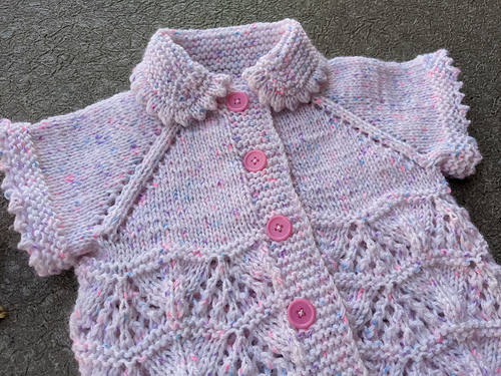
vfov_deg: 51.4
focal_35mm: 27
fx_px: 391
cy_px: 188
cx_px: 250
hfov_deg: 65.3
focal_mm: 4.44
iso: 68
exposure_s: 1/460
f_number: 1.8
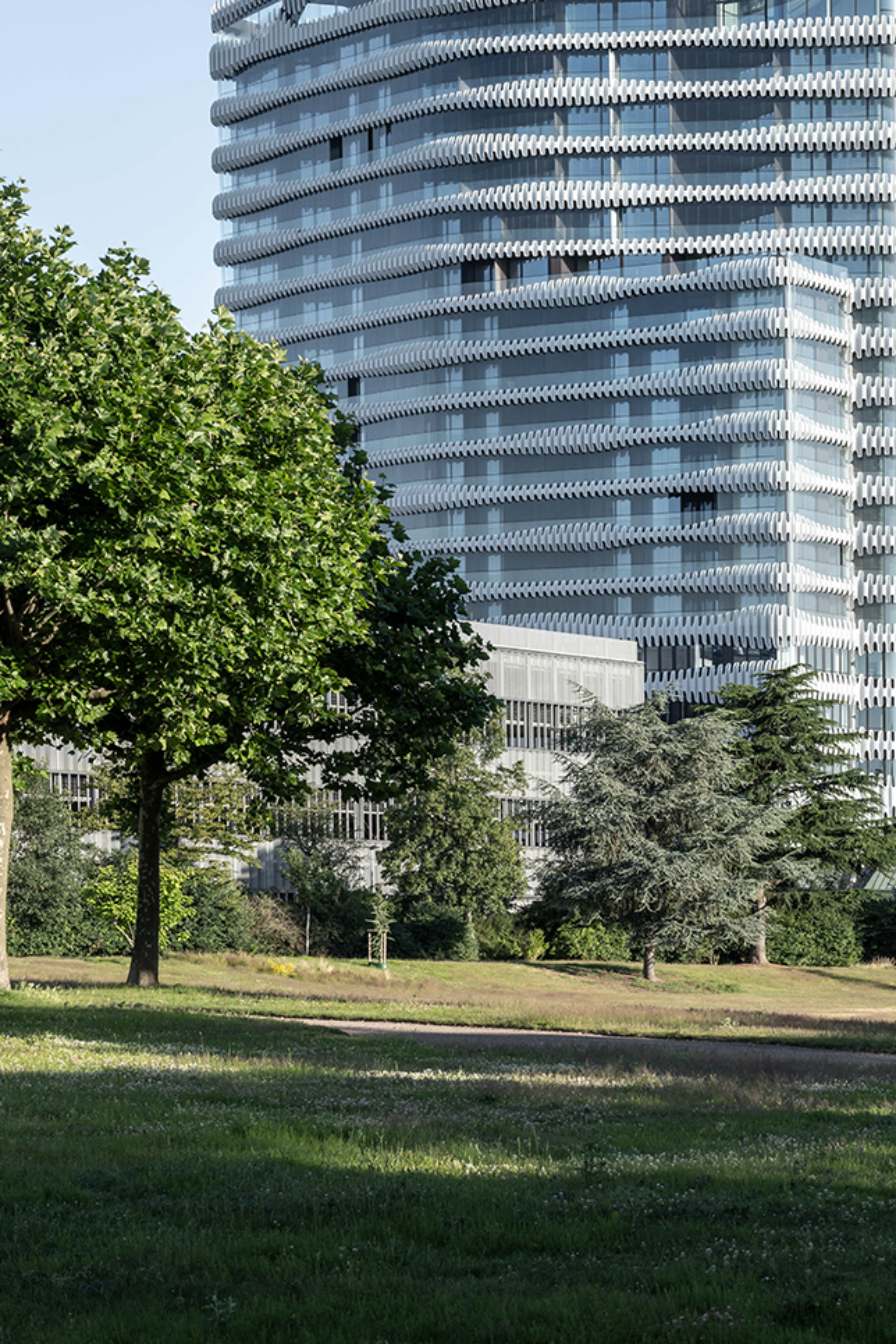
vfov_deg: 23.0
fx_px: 3283
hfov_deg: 15.5
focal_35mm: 88
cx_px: 646
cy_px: 437
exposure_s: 1/125
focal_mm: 59
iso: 100
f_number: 8
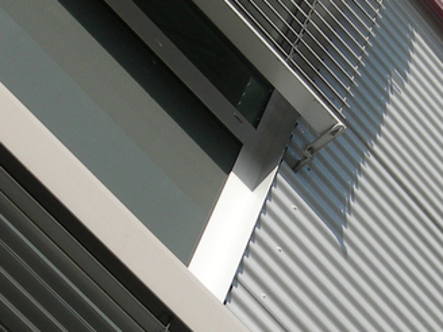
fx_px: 1753
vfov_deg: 10.8
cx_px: 268
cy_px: 284
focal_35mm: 137
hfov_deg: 14.4
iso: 50
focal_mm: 7.8
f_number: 4.8
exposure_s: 1/284
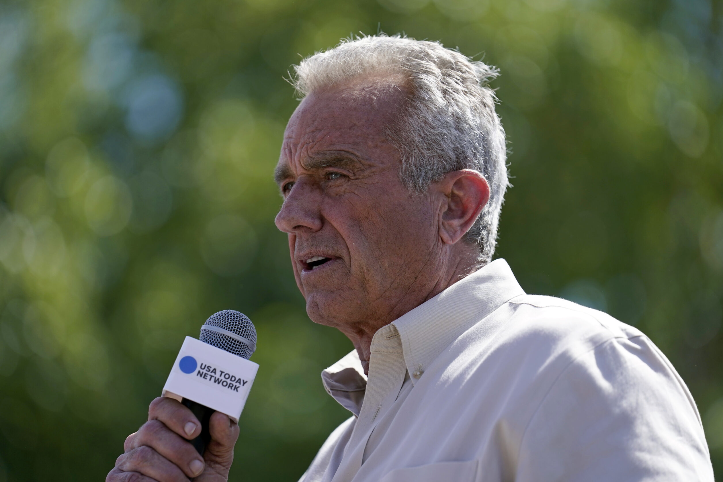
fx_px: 4077
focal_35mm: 203
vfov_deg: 6.8
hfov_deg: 10.1
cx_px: 358
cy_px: 241
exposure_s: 1/2500
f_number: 3.2
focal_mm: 200
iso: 250
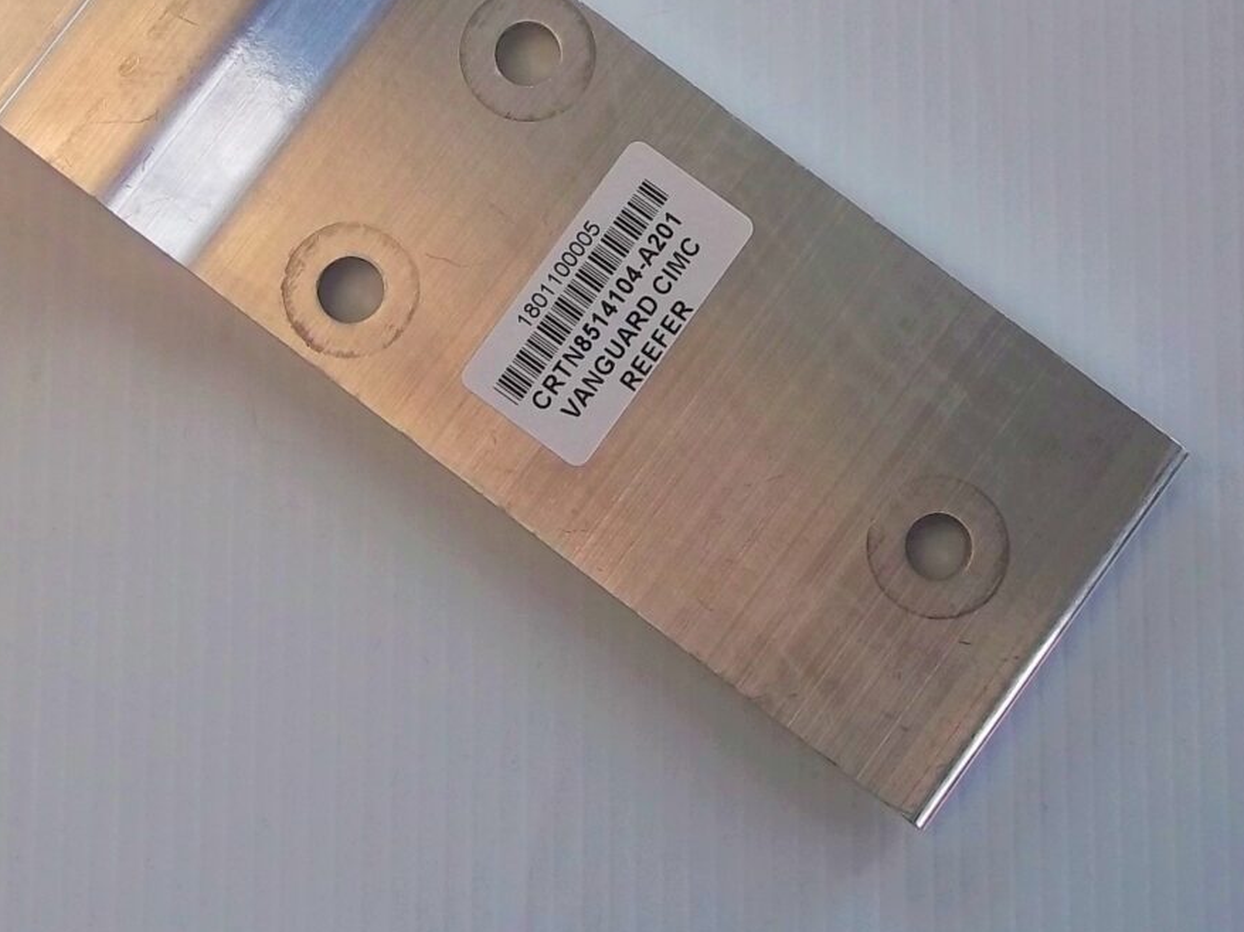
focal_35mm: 56
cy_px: 167
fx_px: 2012
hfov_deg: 34.1
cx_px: 449
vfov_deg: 25.6
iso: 80
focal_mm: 5.7
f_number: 2.9
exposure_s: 1/160
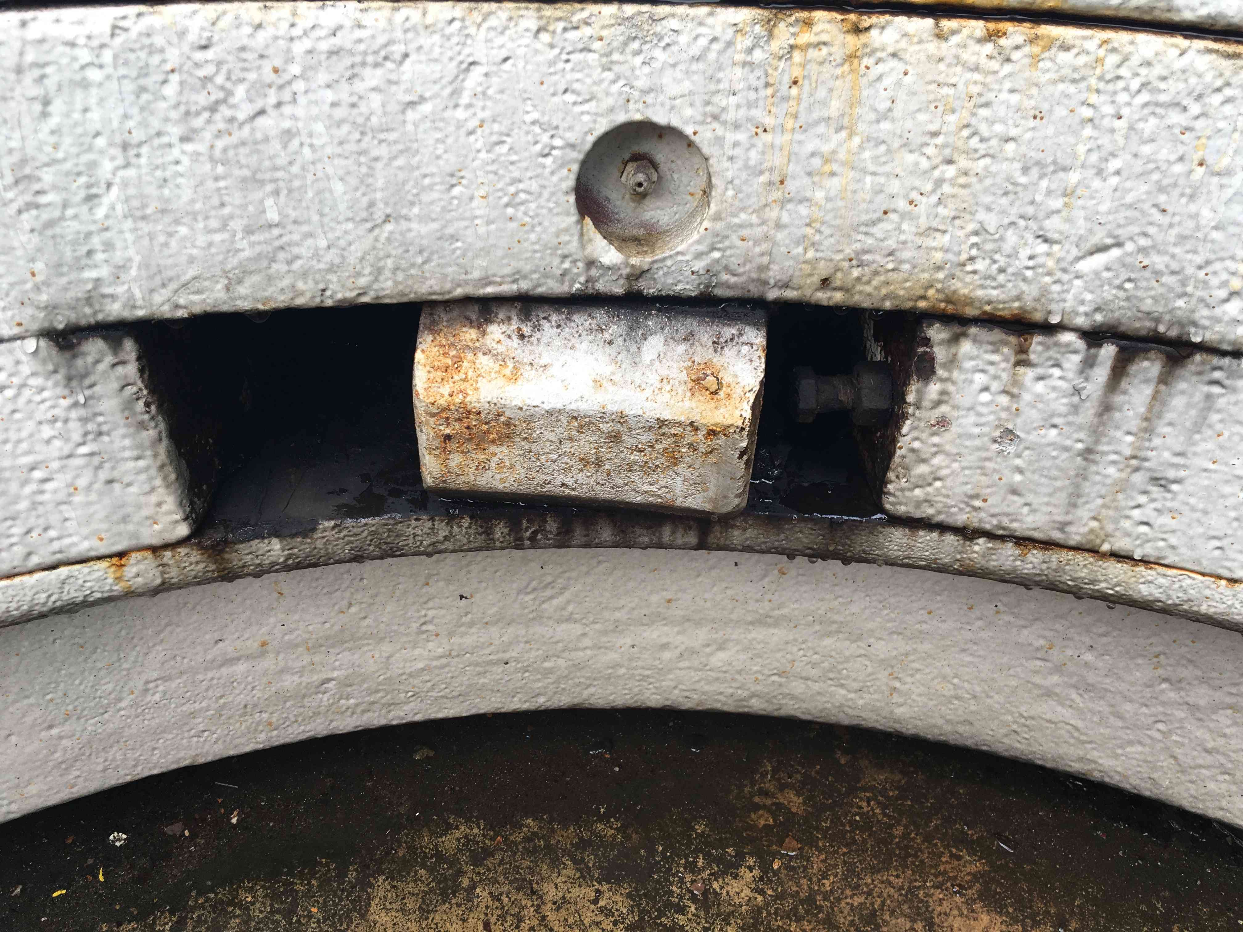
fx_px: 1041
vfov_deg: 48.2
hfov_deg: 61.7
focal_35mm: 29
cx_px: 622
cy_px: 466
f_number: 2.2
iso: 25
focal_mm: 4.15
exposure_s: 1/100
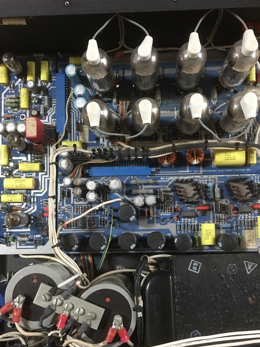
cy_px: 202
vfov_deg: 51.1
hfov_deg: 39.6
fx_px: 361
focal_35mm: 36
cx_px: 129
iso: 50
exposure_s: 1/4
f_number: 2.2
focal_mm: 4.15
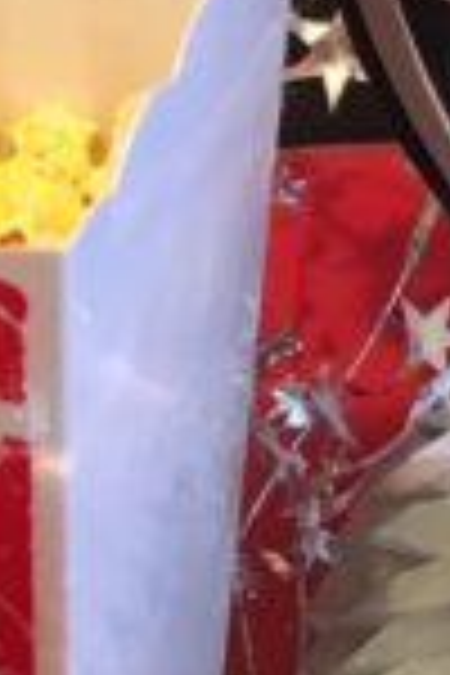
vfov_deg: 9.3
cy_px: -752
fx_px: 3862
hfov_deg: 6.3
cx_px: 1107
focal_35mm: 206
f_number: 2.2
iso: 200
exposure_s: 1/24
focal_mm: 4.15
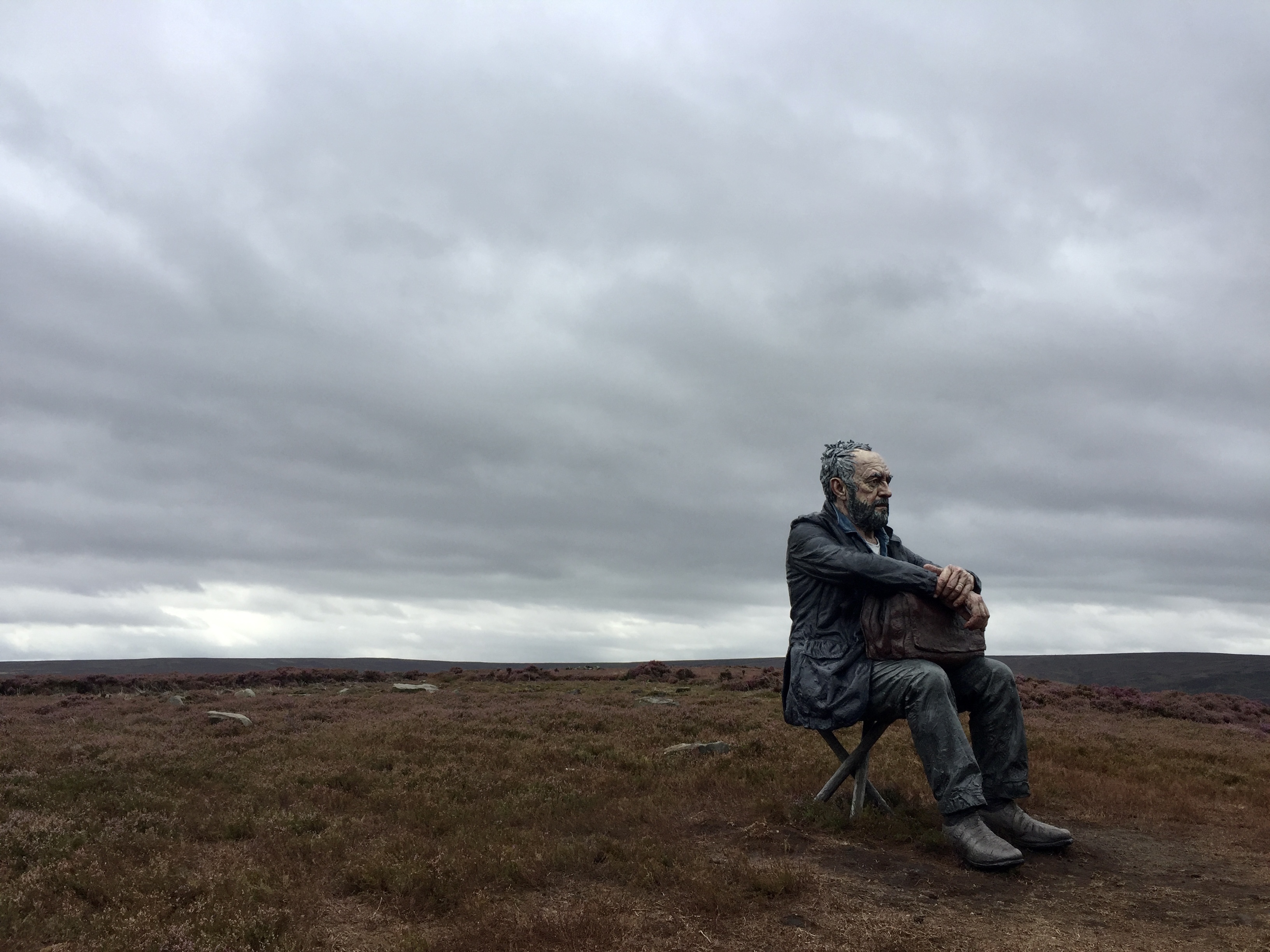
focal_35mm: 29
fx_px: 1064
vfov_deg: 48.2
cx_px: 635
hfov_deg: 61.7
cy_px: 476
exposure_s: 1/1647
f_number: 2.2
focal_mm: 4.15
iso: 32
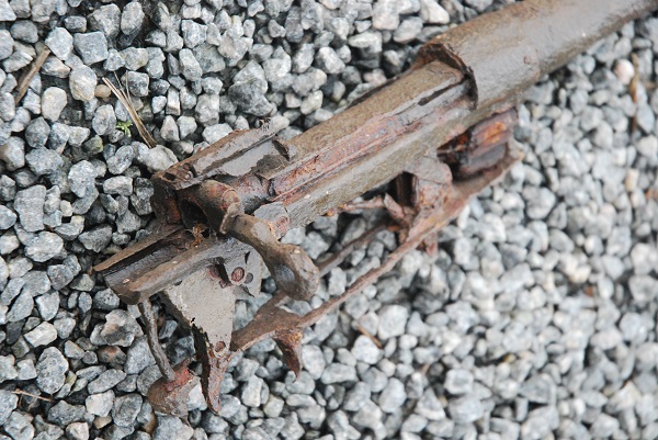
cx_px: 329
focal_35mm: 98
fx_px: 1783
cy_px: 220
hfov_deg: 20.9
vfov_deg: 14.1
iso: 1600
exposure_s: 1/250
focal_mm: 65
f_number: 5
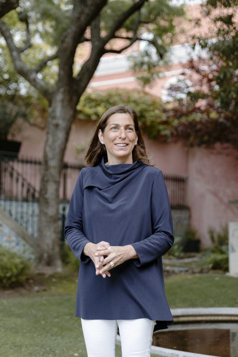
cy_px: 178
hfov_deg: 19.5
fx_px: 693
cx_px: 119
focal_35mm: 70
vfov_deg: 28.8
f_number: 2.8
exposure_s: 1/200
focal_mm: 70
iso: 200
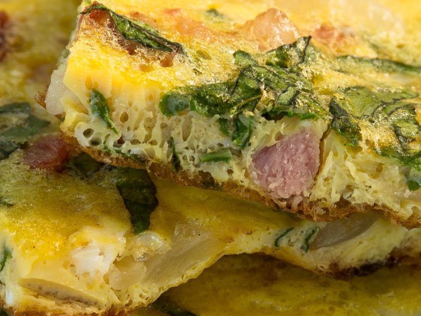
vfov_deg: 4.8
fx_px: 3770
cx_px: 117
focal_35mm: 310
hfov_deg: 6.4
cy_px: 231
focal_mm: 90
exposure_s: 1
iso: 50
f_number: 11
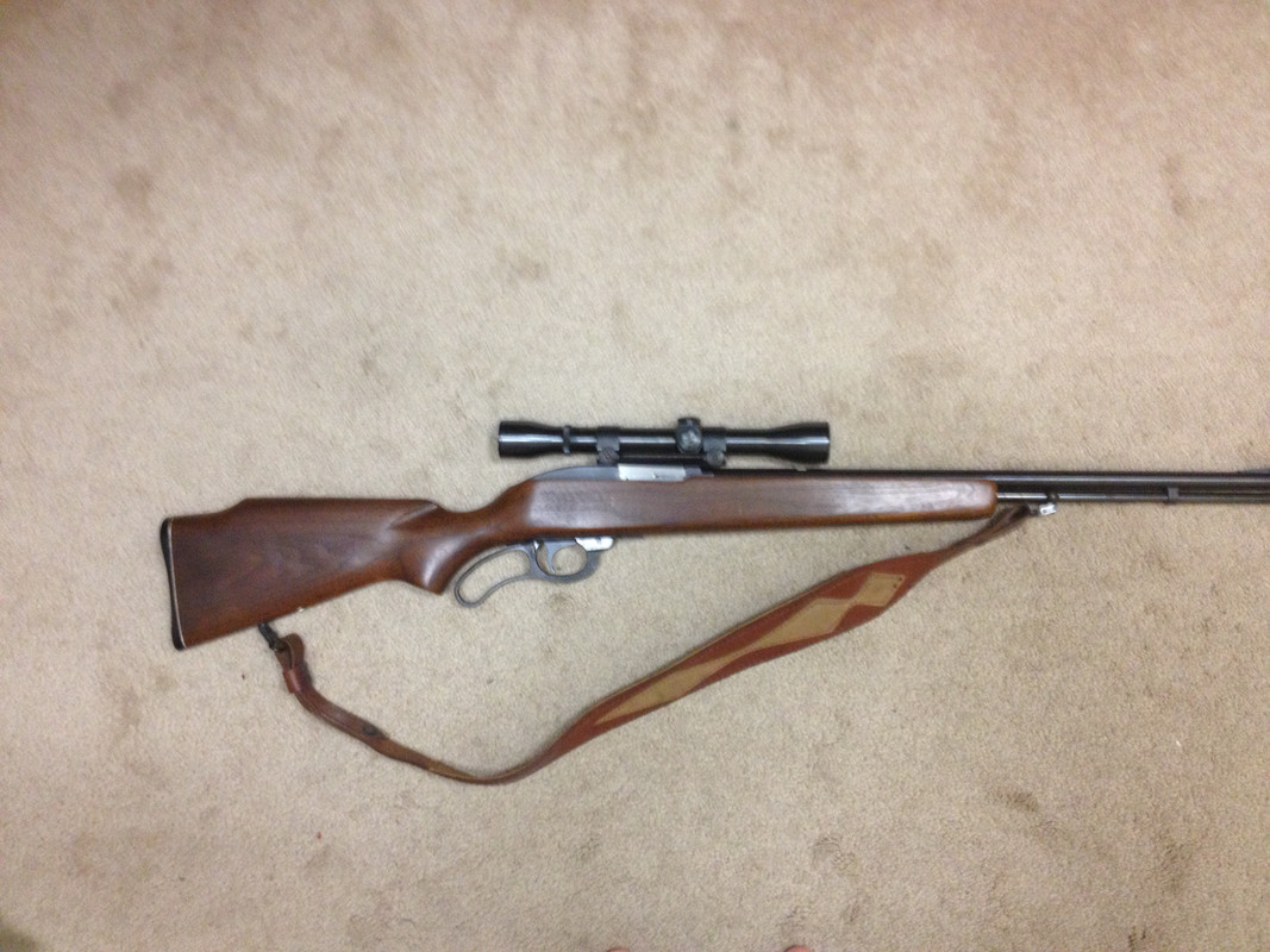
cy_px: 476
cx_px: 635
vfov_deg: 40.7
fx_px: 1284
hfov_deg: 52.6
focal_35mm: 35
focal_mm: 4.28
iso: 250
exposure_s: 1/20
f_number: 2.4
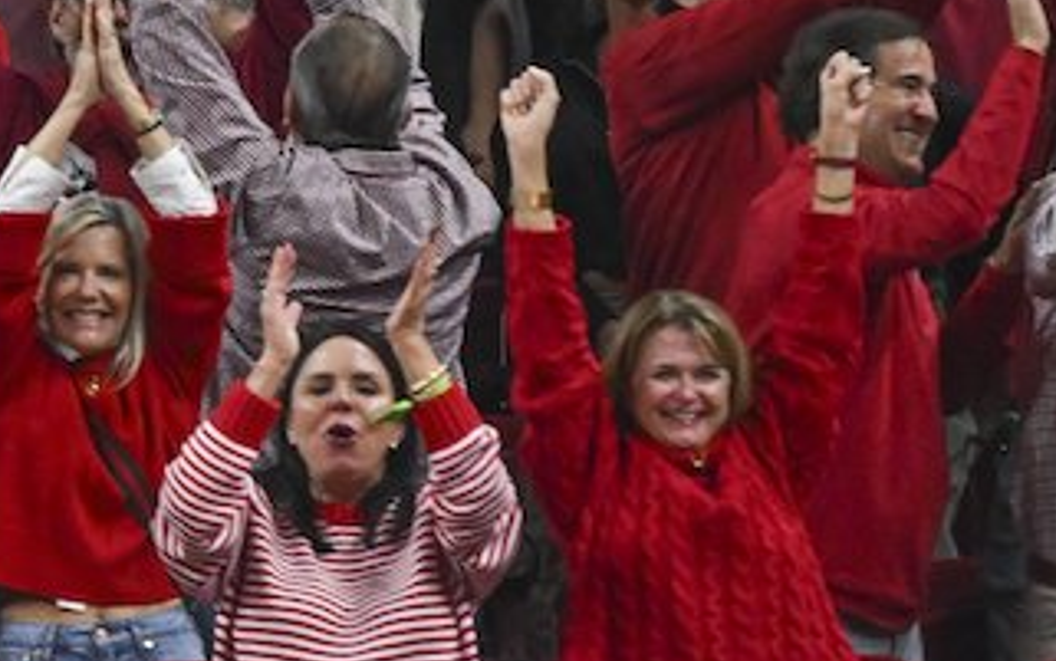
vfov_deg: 1.9
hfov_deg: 3.1
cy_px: -497
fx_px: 19753
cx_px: -385
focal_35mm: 686
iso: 2000
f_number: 2.8
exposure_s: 1/1250
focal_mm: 180
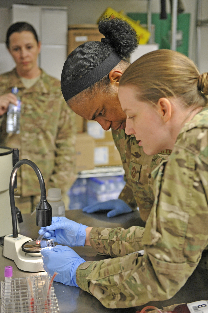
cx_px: 104
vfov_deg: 33.9
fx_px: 511
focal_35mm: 59
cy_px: 155
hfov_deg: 23.0
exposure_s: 1/60
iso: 2000
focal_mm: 58
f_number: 3.5
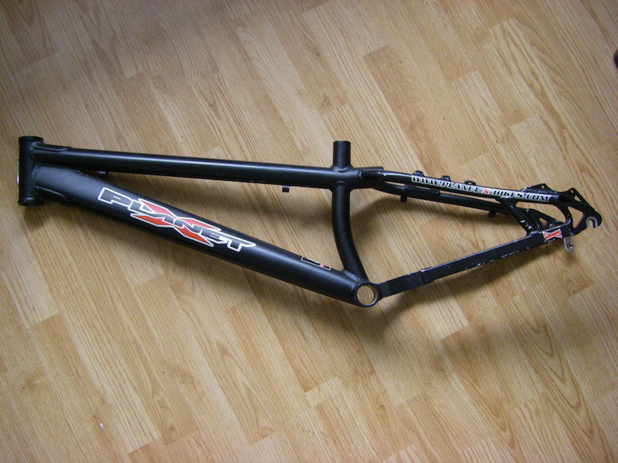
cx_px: 309
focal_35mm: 38
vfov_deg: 37.7
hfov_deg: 49.0
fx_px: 678
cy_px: 232
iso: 400
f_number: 3.5
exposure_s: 1/50
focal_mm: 6.3
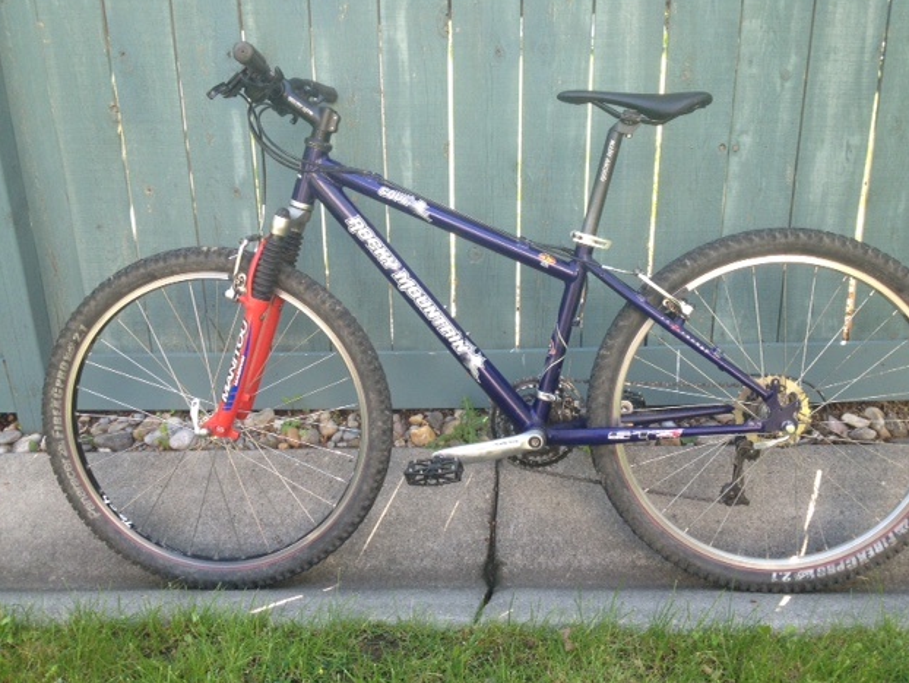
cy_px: 338
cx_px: 466
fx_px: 946
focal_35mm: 36
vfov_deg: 39.7
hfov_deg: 51.3
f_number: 2.4
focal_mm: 4.28
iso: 64
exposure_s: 1/120
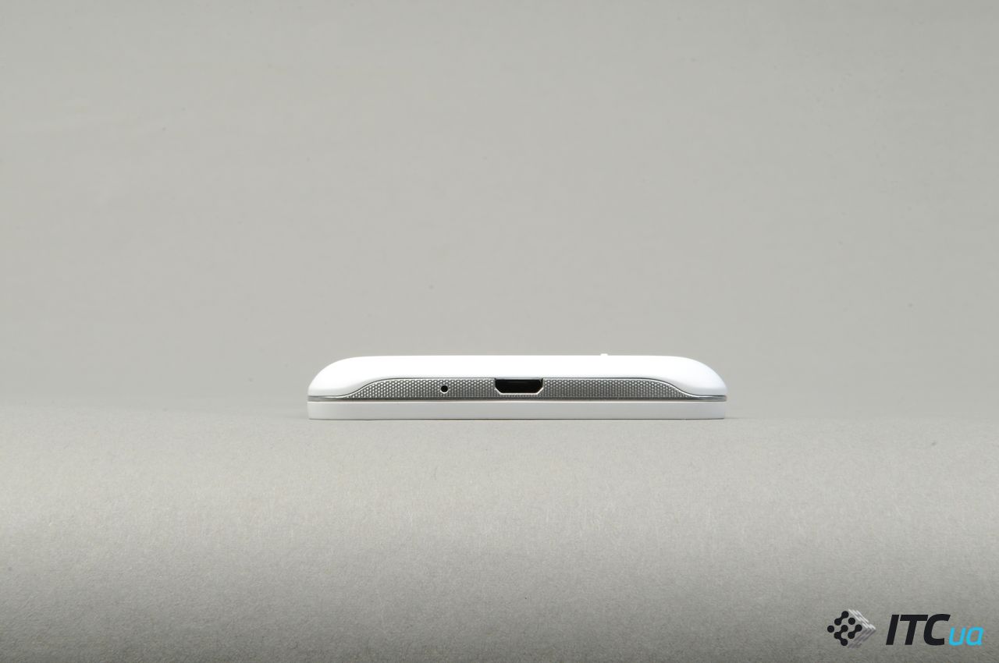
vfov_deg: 16.5
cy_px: 332
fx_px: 2286
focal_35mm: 82
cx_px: 500
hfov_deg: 24.6
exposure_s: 1/100
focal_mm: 55
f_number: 22
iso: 200
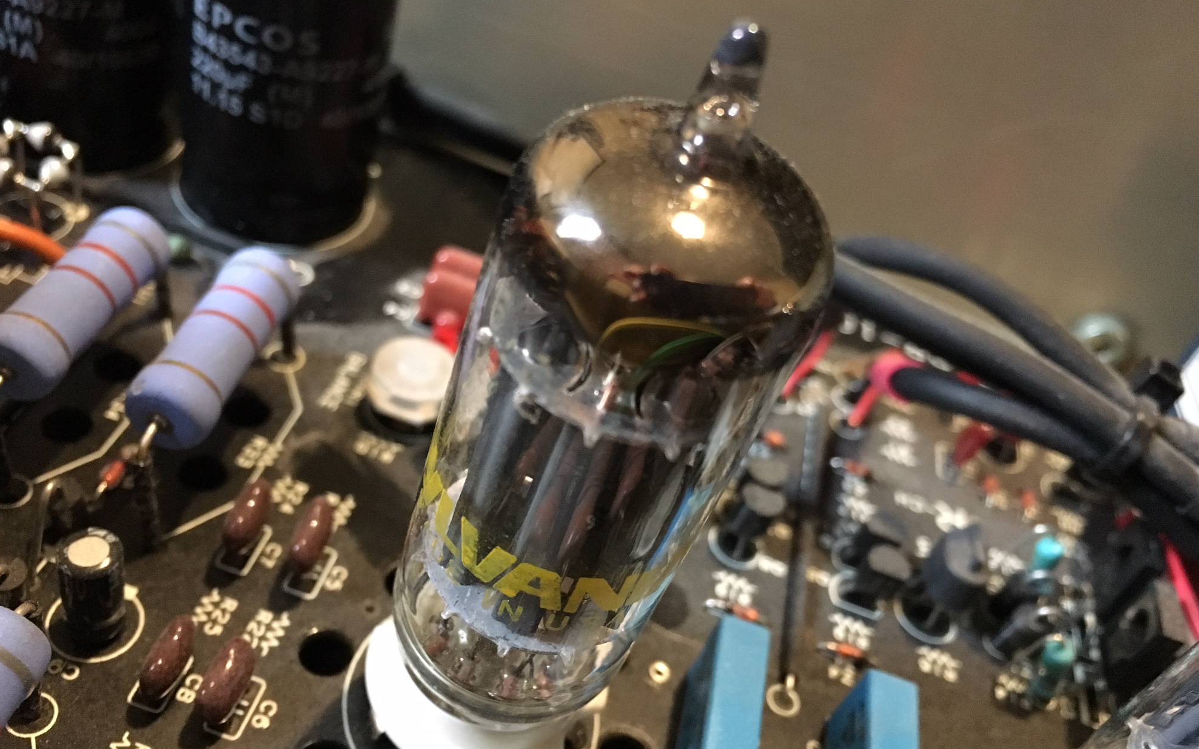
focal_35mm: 31
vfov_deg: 40.6
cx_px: 599
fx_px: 1013
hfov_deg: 61.2
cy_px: 390
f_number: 2.2
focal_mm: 4.15
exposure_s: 1/17
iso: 320
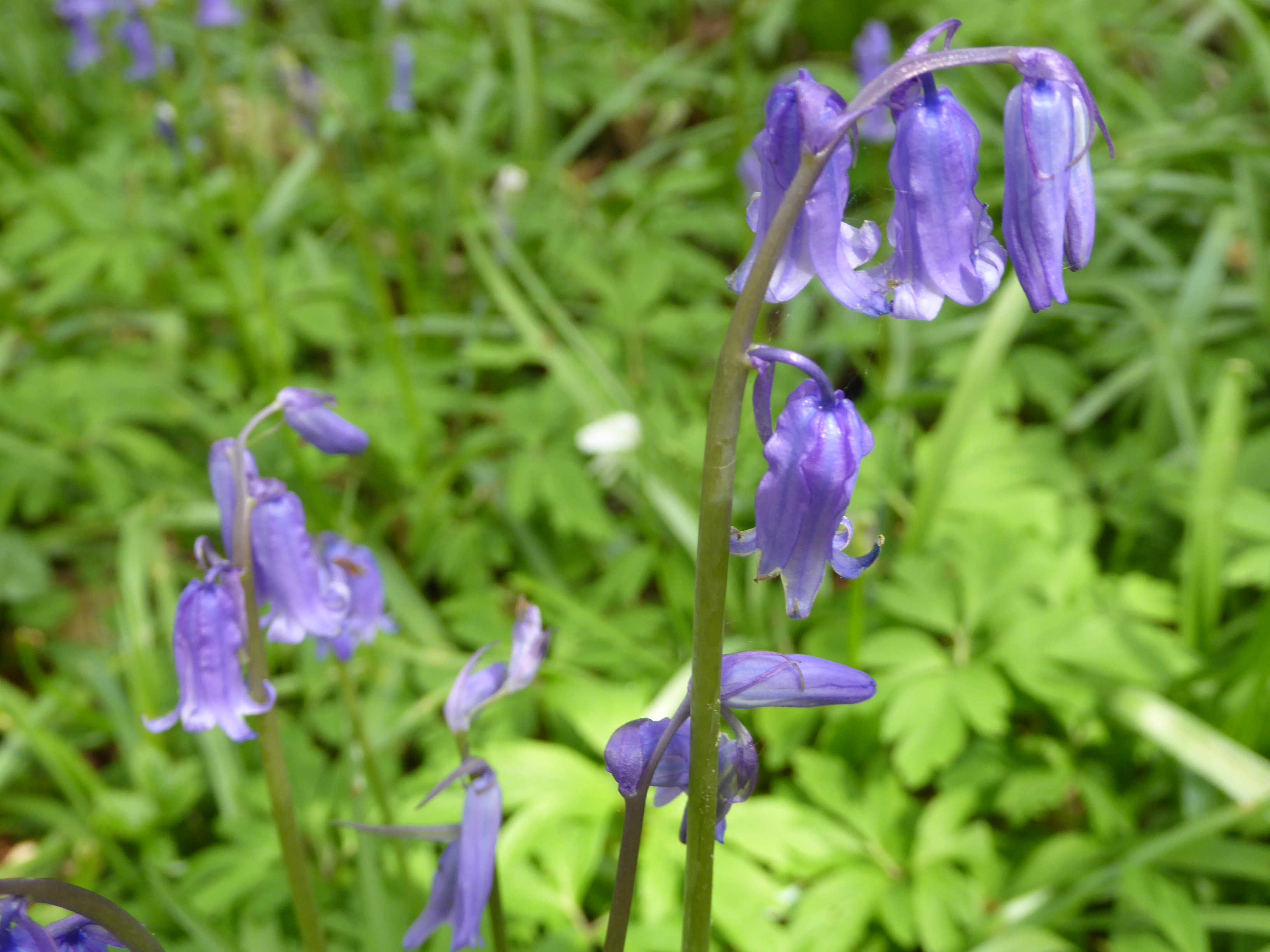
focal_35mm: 47
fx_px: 1724
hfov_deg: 40.4
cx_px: 635
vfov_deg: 30.9
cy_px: 476
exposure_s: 1/60
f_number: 4
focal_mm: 8.4
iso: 125
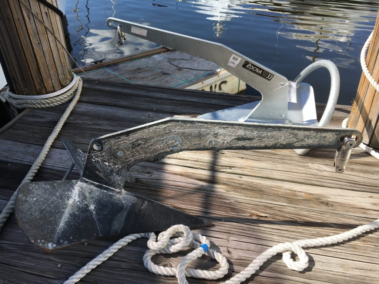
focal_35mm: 29
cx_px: 190
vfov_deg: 48.2
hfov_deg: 61.7
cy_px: 142
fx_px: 318
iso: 25
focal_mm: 4.15
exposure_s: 1/1202
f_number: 2.2
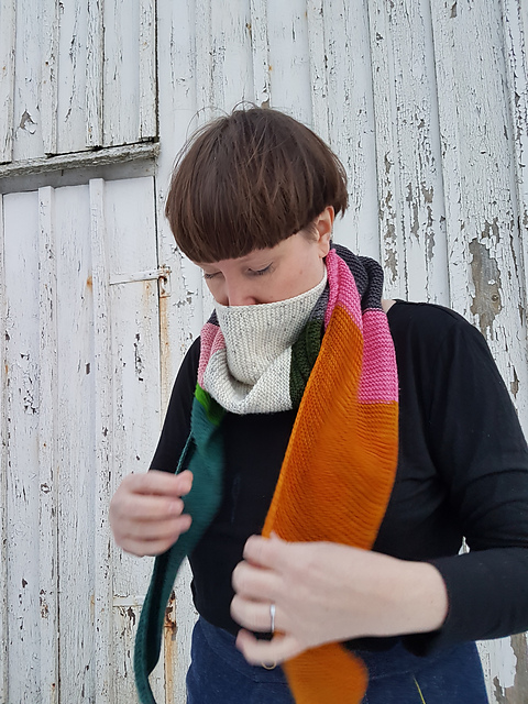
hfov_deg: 53.1
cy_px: 352
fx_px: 529
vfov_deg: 67.3
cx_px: 264
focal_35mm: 26
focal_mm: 4.2
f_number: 1.7
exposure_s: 1/100
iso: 125
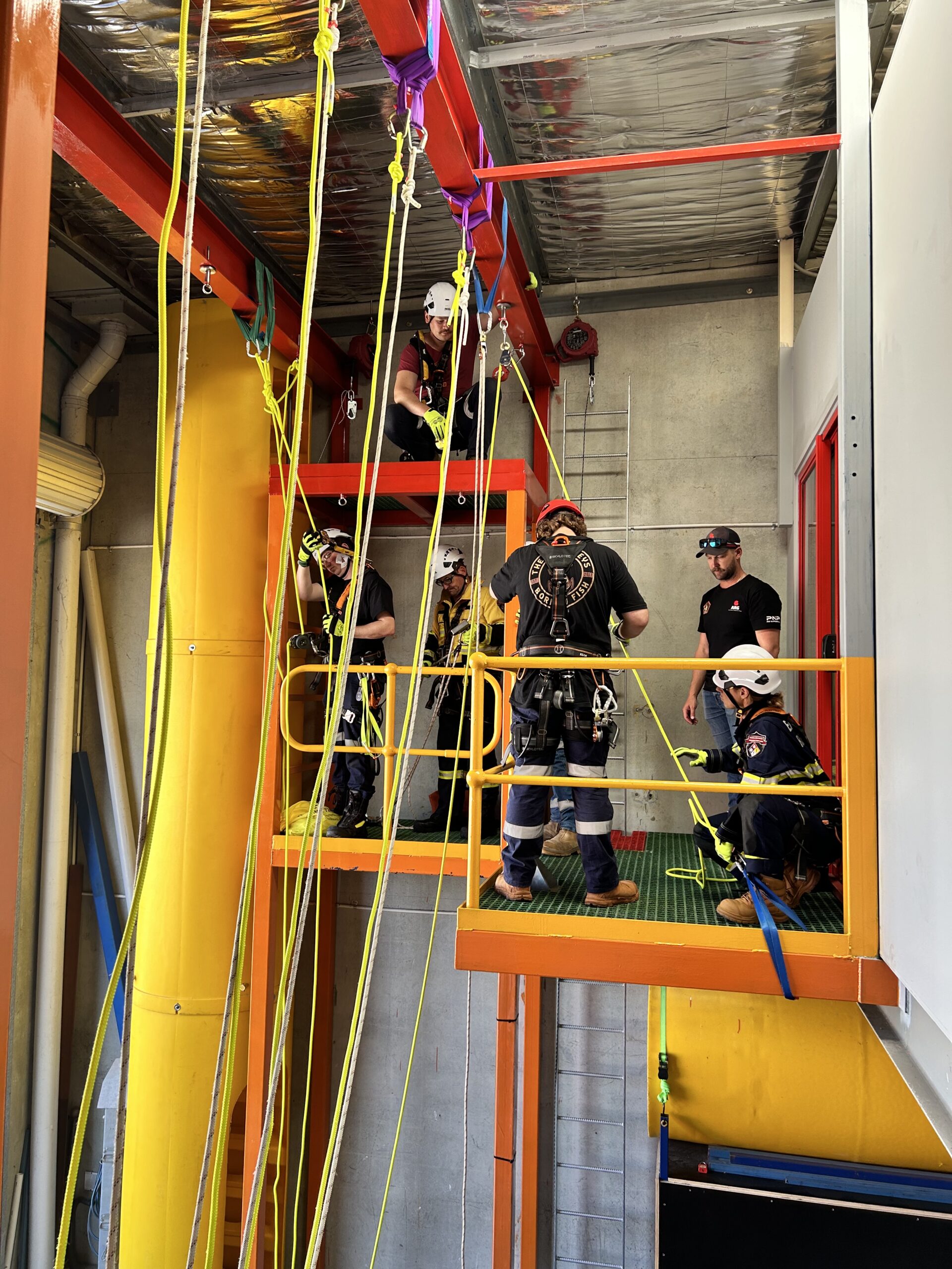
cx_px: 476
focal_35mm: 26
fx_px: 953
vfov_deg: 67.3
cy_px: 634
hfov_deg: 53.1
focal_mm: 5.7
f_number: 1.5
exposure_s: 1/121
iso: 64
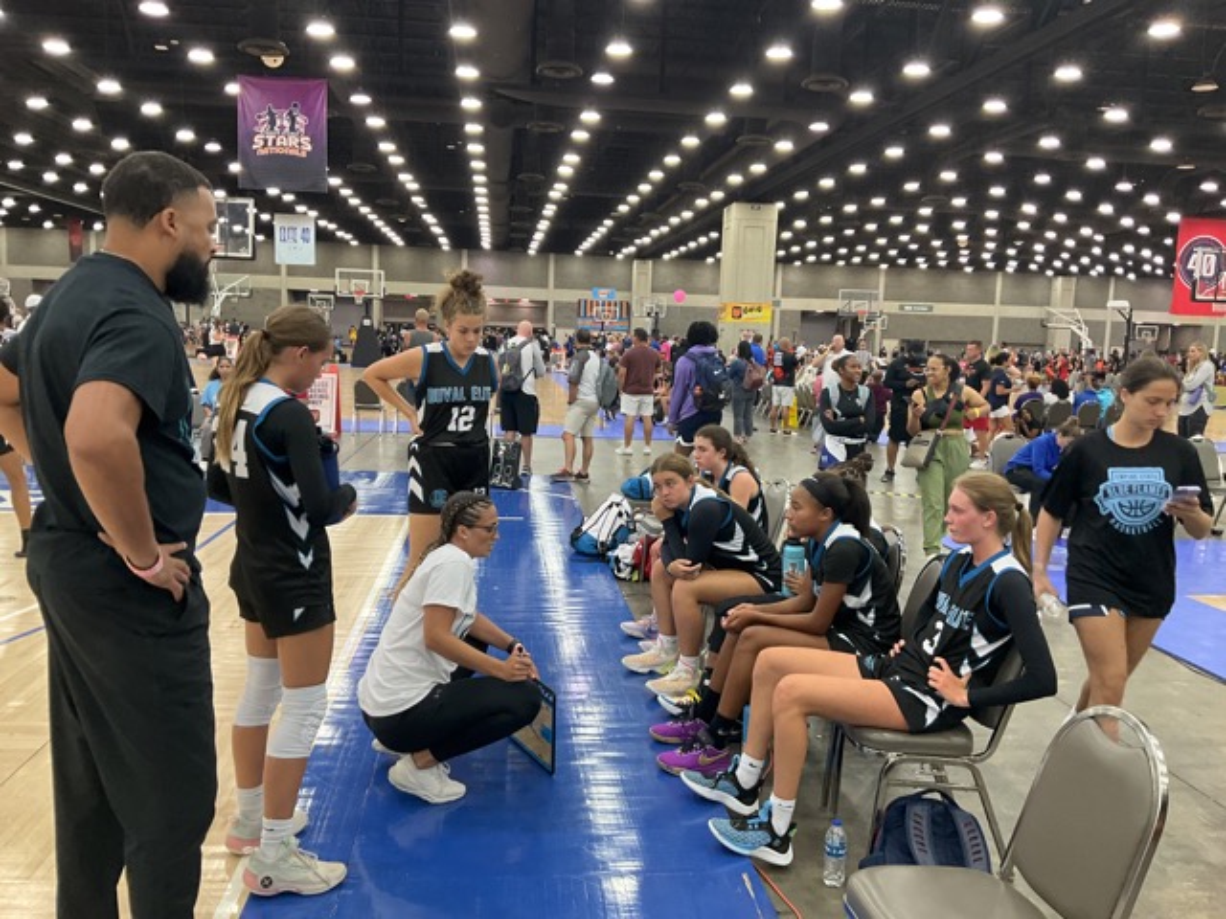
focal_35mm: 29
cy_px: 460
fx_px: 1027
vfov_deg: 48.2
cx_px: 613
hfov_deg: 61.7
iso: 125
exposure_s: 1/60
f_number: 1.8
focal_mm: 3
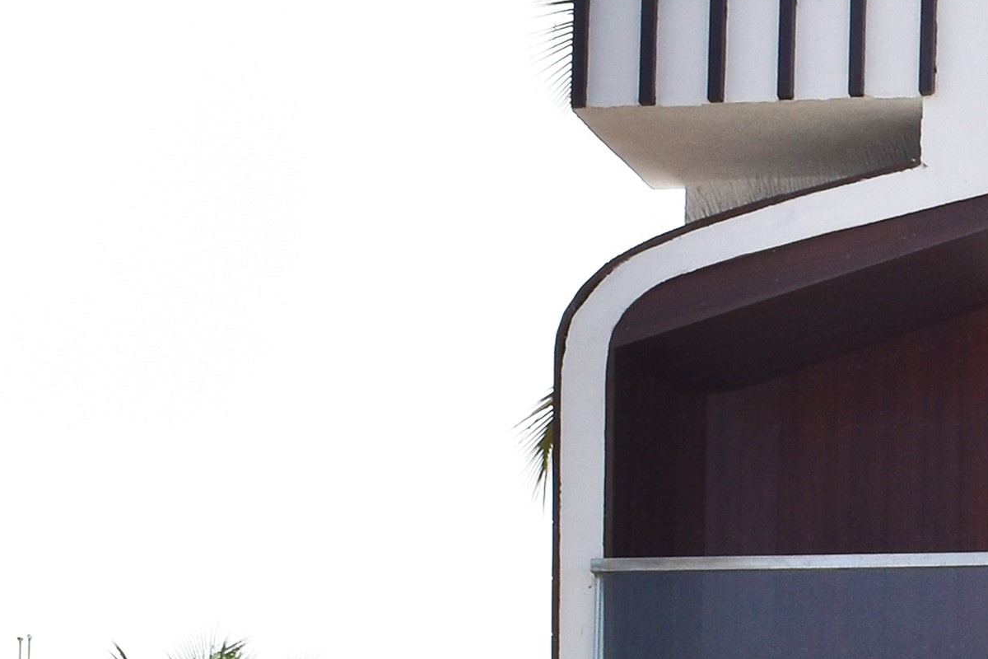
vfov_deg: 6.0
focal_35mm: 225
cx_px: 1783
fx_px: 6175
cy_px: 1135
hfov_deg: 8.8
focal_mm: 30
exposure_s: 1/500
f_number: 11
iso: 280
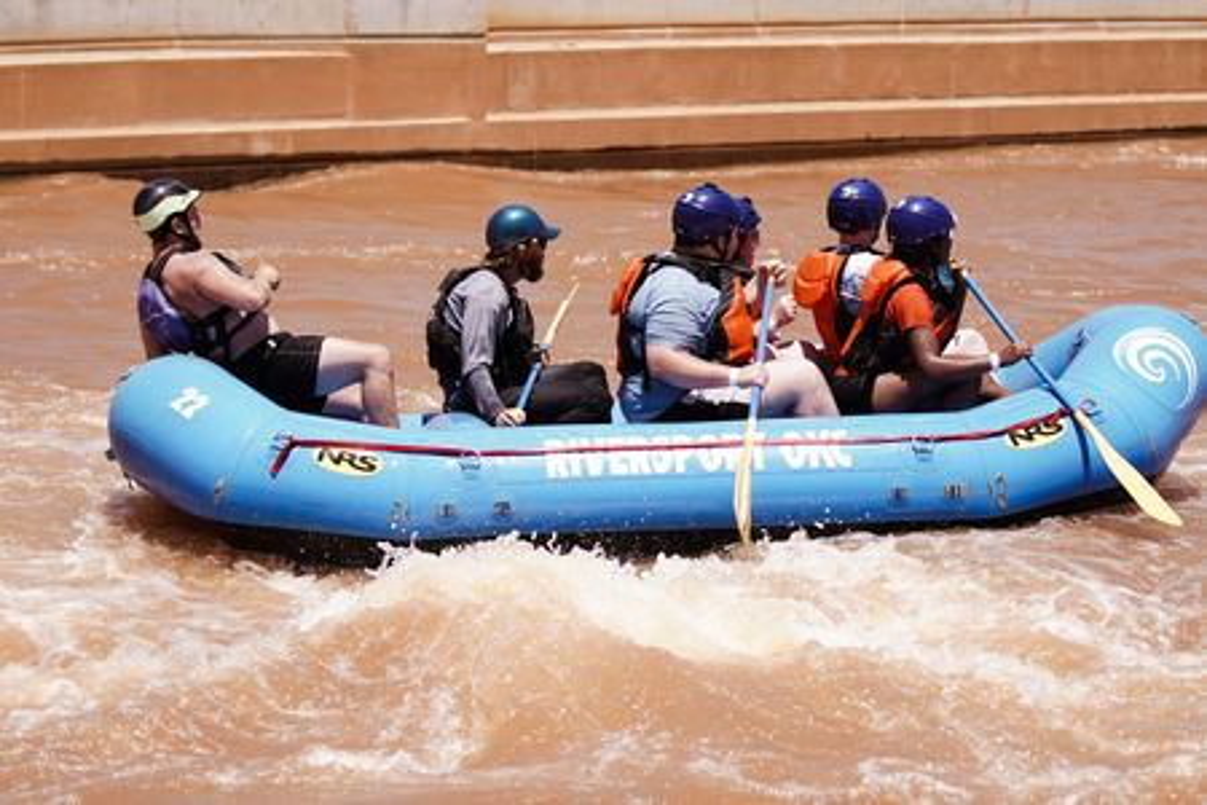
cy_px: 402
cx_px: 604
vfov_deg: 13.0
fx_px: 3520
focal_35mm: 105
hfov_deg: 19.5
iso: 320
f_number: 2.8
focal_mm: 70
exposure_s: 1/5000
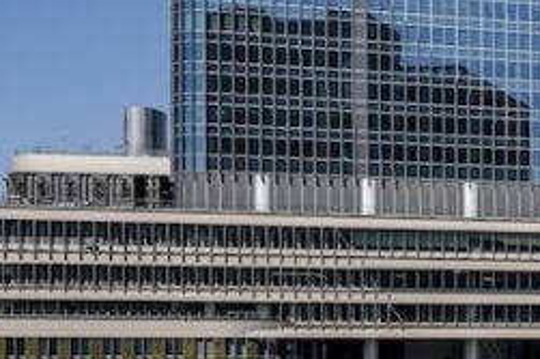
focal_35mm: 61
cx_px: 882
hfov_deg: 23.5
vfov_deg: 20.7
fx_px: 914
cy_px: -77
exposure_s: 1/250
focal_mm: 17
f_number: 22
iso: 400
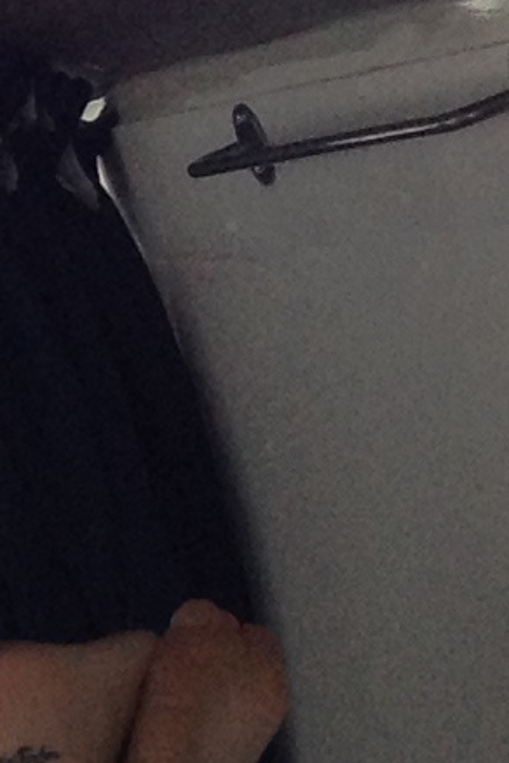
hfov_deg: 4.9
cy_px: 1364
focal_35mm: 271
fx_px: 5747
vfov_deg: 7.4
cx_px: -915
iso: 64
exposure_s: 1/120
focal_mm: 4.28
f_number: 2.4
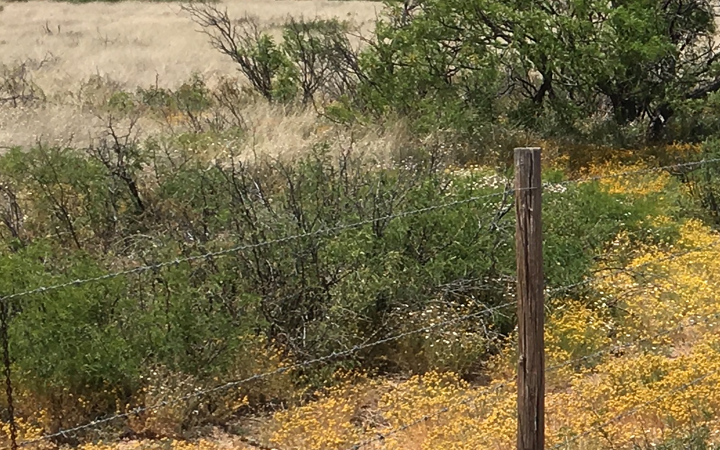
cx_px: 1075
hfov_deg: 16.1
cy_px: 275
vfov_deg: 11.0
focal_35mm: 119
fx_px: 2335
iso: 25
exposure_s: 1/2331
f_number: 2.2
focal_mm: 4.15
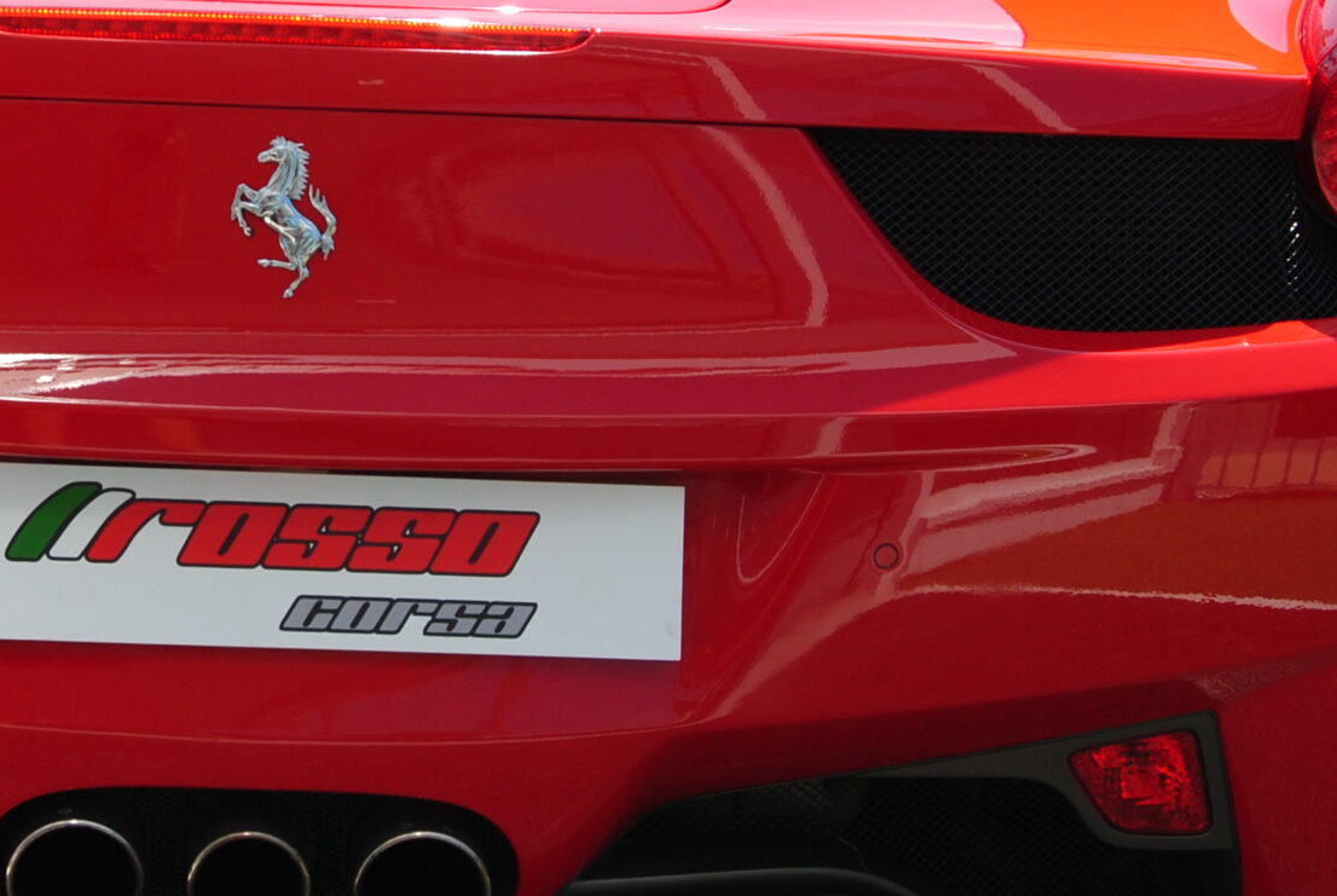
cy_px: 237
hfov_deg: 17.1
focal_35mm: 118
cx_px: 212
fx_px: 4389
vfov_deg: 11.6
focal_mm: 34
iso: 200
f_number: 10
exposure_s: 1/200
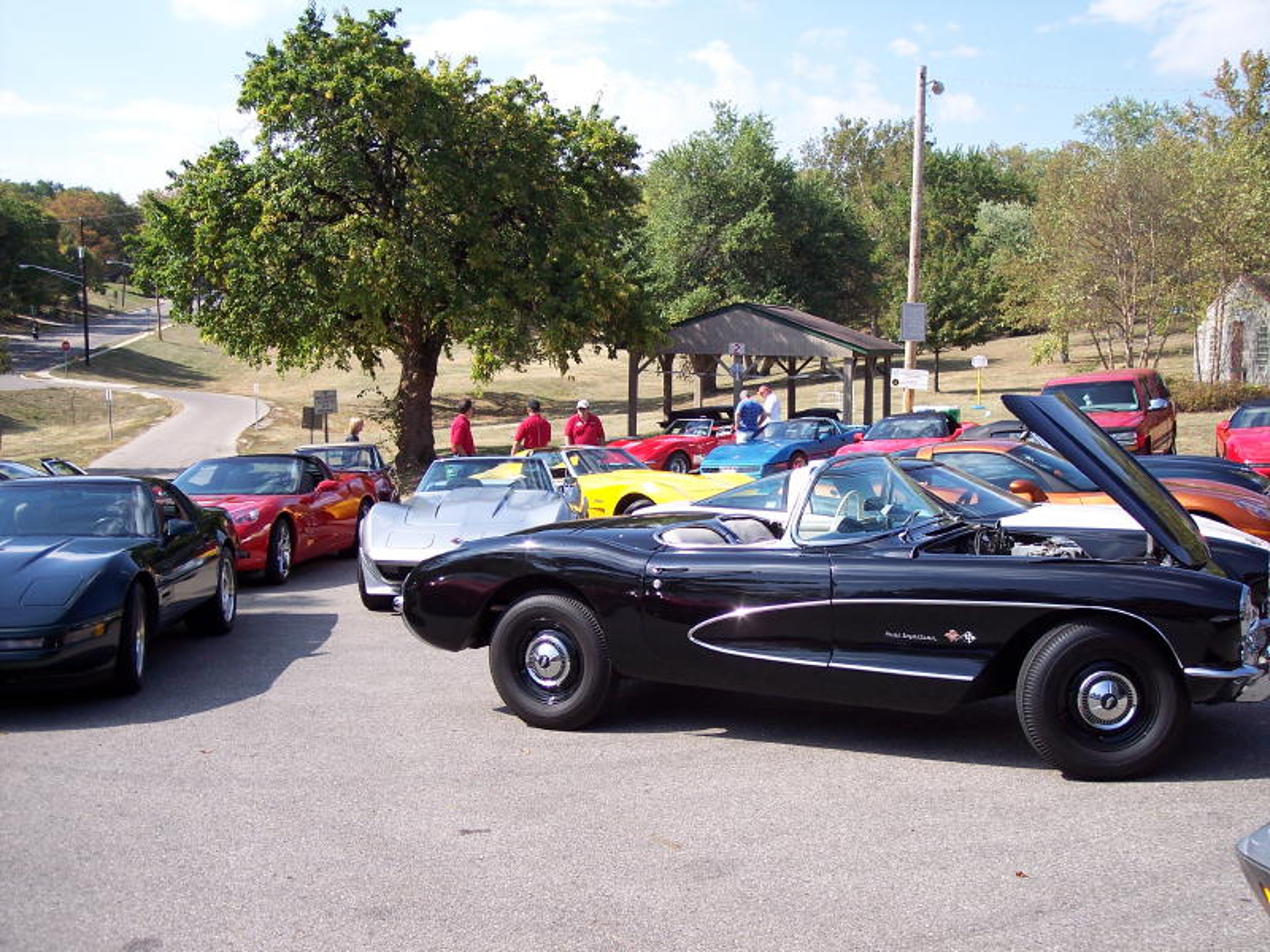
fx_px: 1431
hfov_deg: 47.9
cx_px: 635
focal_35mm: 39
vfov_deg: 36.8
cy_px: 476
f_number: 3.4
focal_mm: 8
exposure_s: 1/500
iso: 100
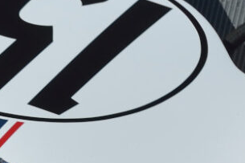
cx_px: -246
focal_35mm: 820
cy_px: 447
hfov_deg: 2.5
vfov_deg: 1.7
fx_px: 5577
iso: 200
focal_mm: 122
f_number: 5.6
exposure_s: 1/1250
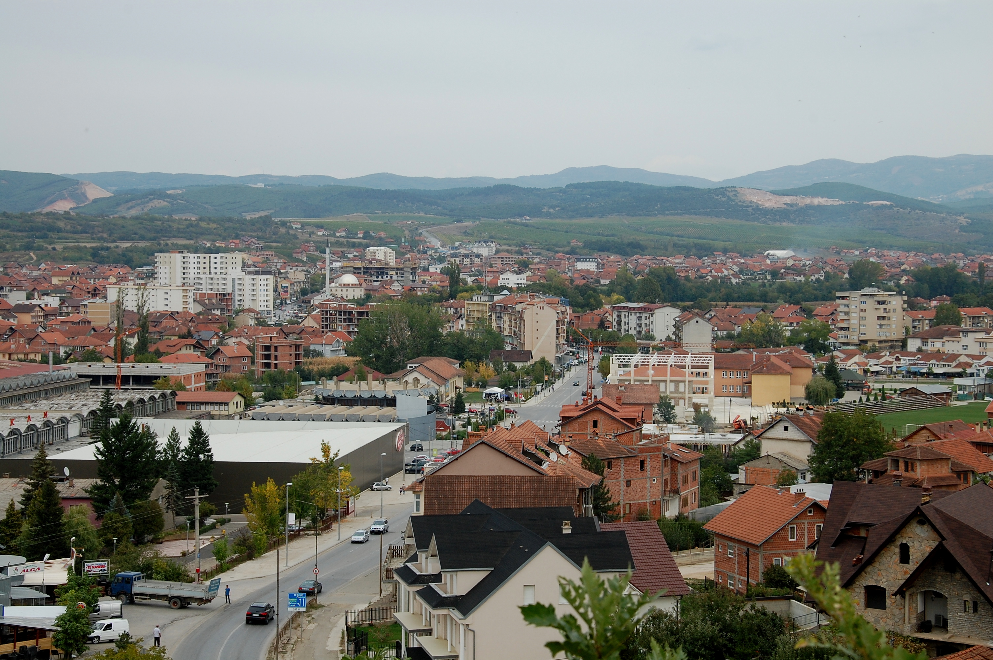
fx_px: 1736
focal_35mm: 63
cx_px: 496
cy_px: 330
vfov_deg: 21.5
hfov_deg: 31.9
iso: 250
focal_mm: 42
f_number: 10
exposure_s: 1/250
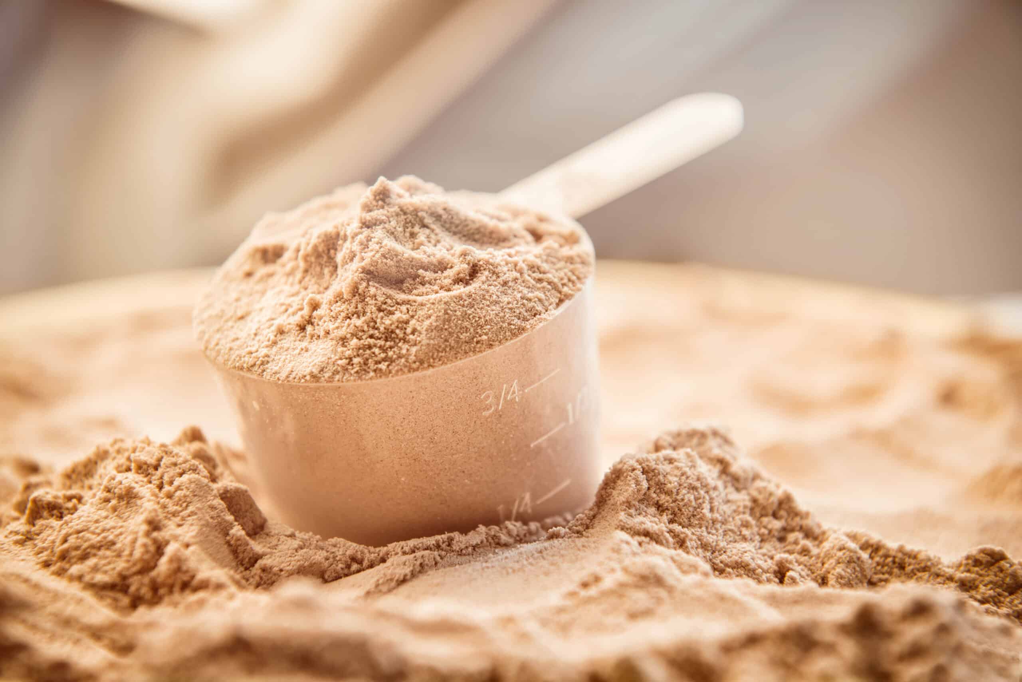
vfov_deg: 19.5
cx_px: 511
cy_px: 341
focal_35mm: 70
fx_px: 1988
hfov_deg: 28.8
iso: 100
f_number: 5
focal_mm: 70
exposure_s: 1/2.5
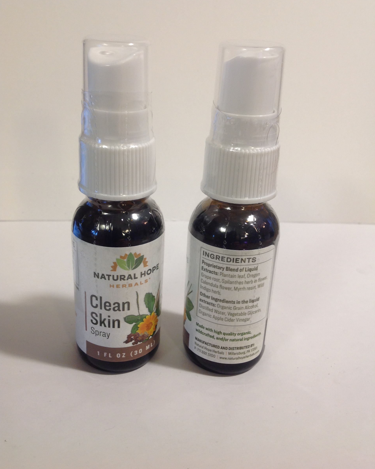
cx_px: 185
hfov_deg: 40.1
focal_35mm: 37
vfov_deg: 49.1
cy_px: 225
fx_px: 513
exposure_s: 1/15
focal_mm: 4.28
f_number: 2.4
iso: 50
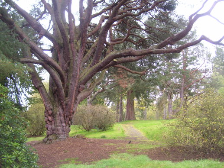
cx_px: 112
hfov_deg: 50.1
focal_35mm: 37
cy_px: 84
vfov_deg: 38.7
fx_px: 239
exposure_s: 1/125
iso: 80
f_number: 2.7
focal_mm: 6
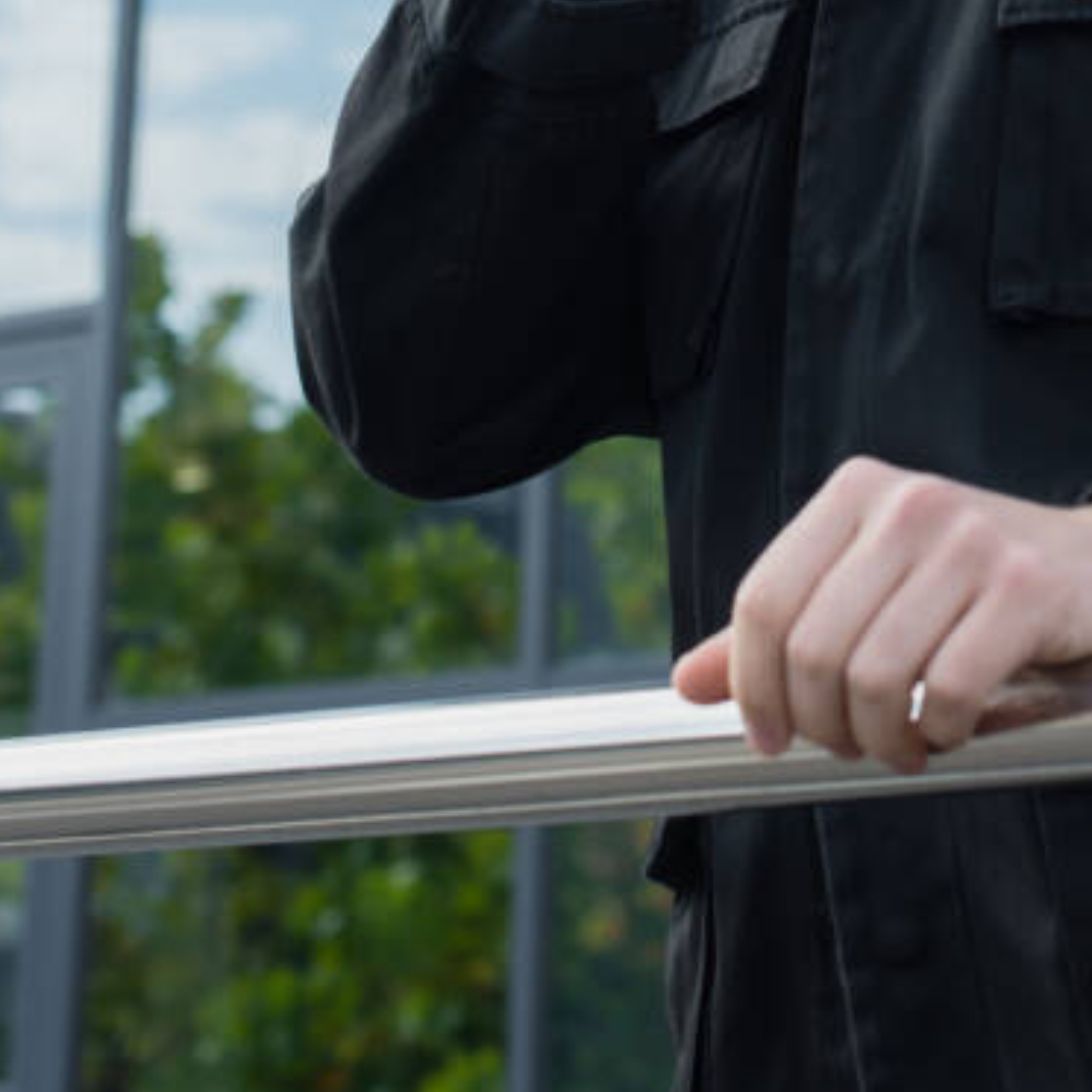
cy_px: -282
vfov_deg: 14.4
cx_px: 967
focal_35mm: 117
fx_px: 4176
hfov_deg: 14.8
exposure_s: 1/160
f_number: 5
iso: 100
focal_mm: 50
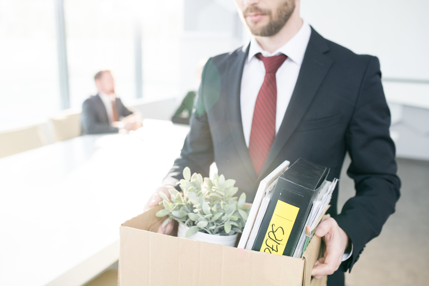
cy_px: 143
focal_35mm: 35
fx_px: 417
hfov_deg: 54.4
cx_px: 214
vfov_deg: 37.9
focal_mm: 35
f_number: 3.5
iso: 500
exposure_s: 1/200
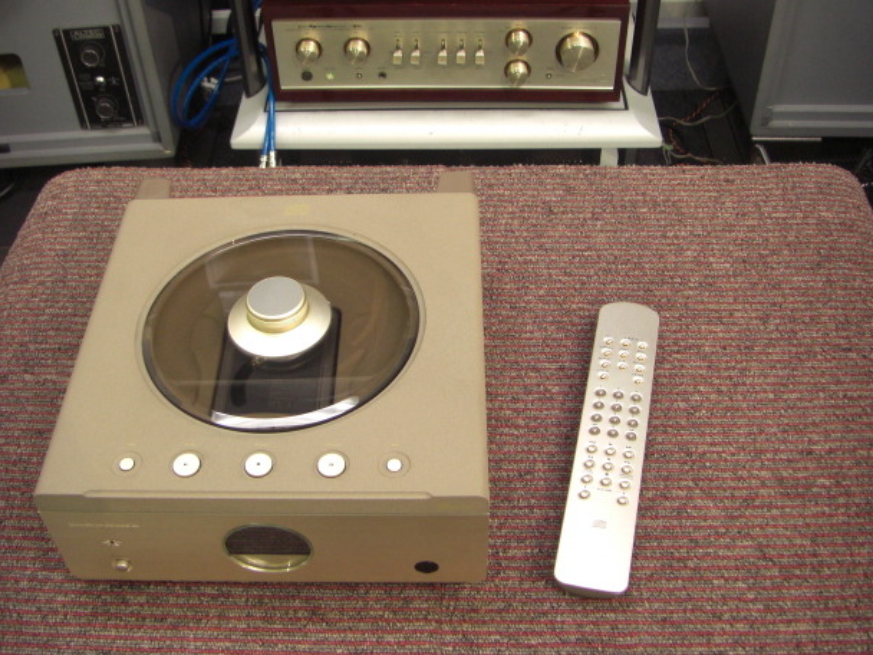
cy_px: 317
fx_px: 1009
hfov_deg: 46.8
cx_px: 416
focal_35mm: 40
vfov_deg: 36.0
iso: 200
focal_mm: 6.3
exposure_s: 1/20
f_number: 3.4
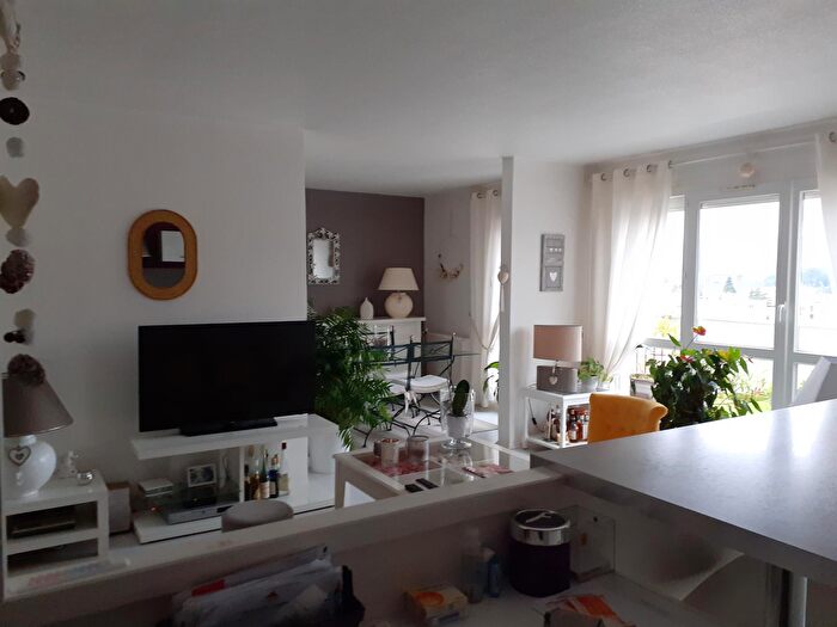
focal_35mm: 27
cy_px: 314
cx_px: 418
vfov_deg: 51.4
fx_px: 653
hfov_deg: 65.3
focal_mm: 3.6
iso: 200
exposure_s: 1/33
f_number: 1.9
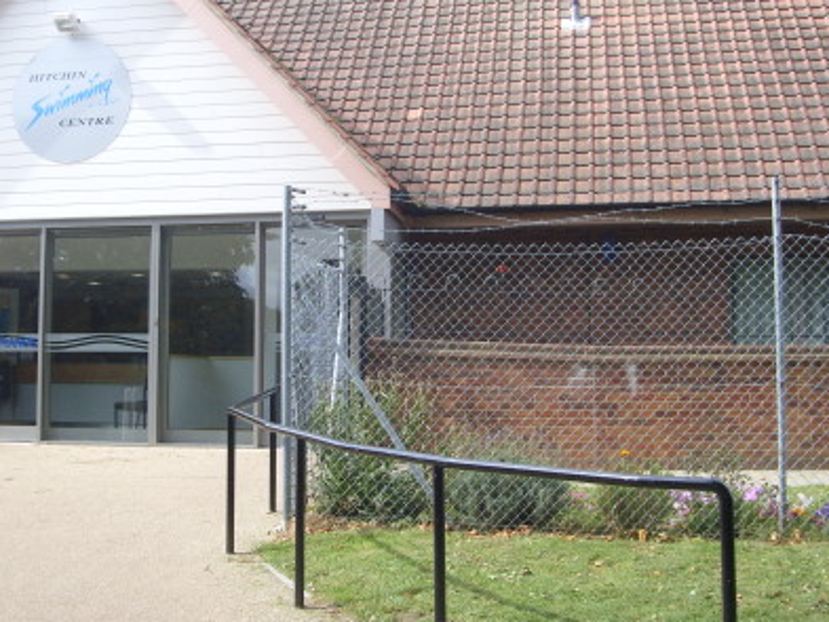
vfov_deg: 34.3
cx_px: 339
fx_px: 1006
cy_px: 272
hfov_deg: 44.6
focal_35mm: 42
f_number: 3.5
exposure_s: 1/250
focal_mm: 6.3
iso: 50
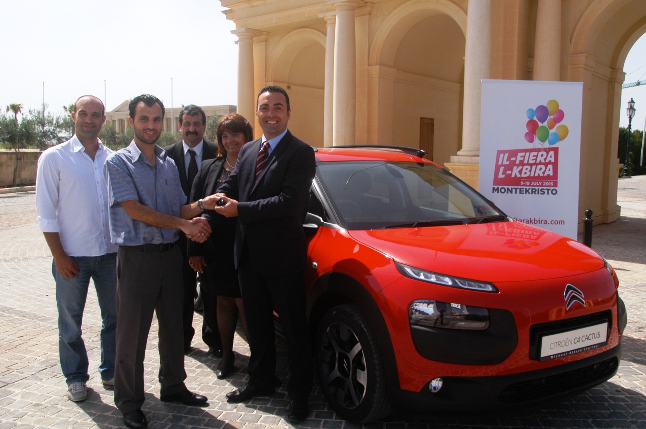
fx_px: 591
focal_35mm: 33
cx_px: 323
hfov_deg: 57.3
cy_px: 214
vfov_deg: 39.9
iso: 200
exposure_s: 1/320
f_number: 9
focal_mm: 22
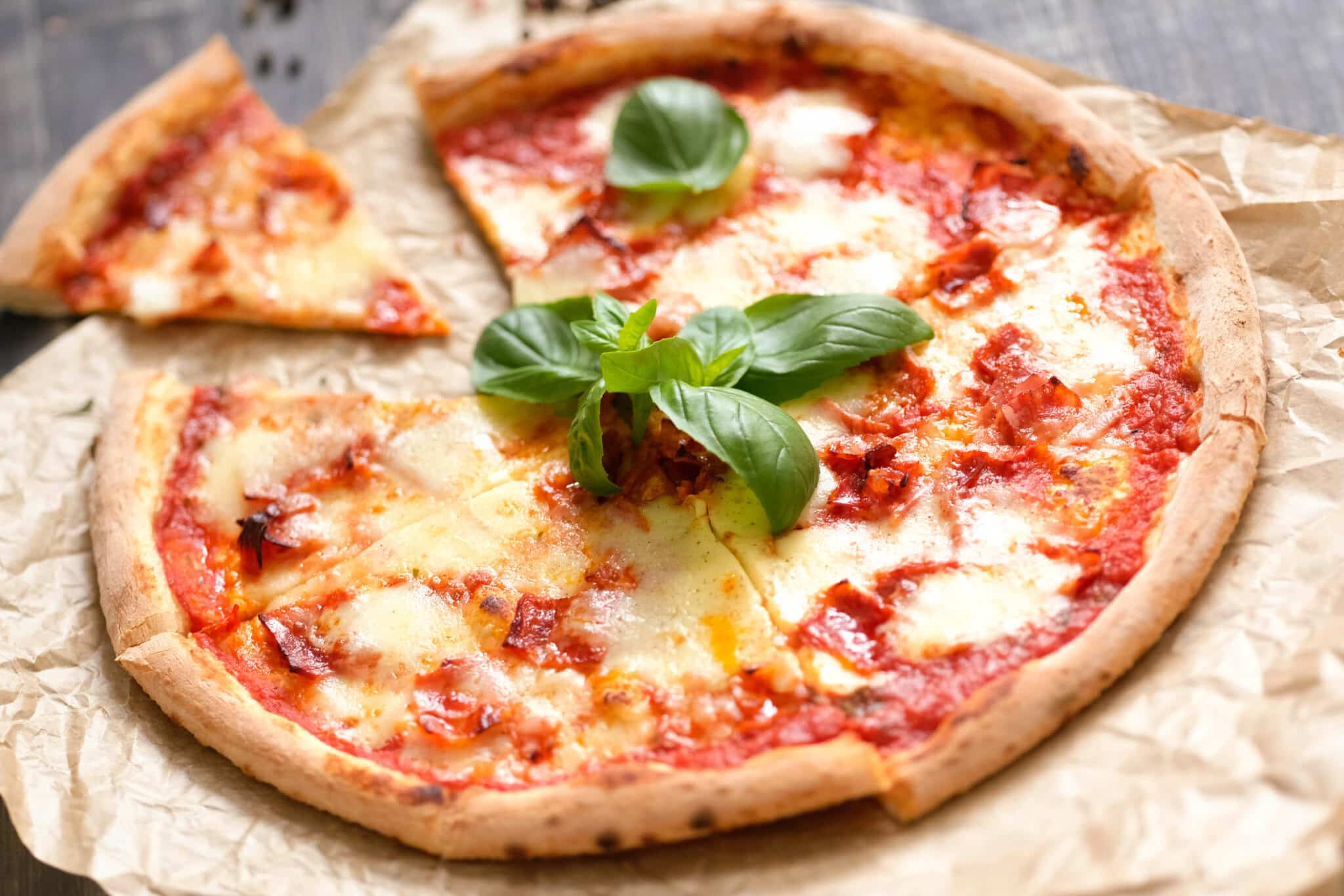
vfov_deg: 10.2
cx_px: 672
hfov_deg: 15.2
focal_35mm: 135
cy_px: 448
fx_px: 5039
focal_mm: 90
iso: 1600
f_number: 2
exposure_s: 1/200
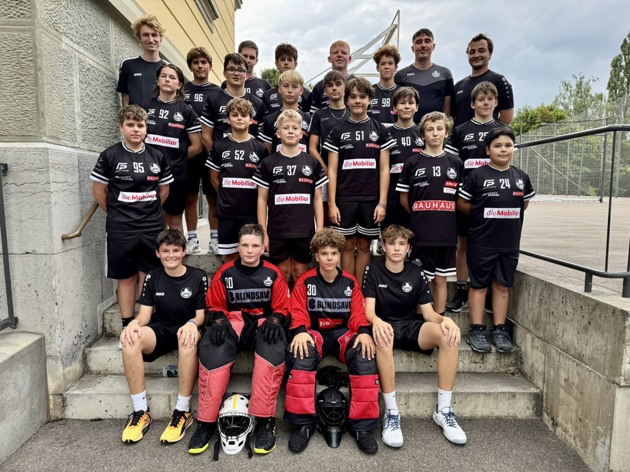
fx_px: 437
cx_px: 315
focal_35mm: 24
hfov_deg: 71.6
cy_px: 236
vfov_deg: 56.8
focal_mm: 6.76
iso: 250
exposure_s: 1/60
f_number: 1.78
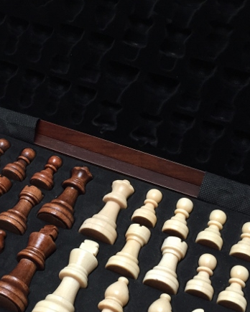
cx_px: 95
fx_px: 481
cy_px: 184
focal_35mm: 52
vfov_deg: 35.9
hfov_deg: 29.0
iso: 40
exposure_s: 1/30
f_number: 2.2
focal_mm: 4.15
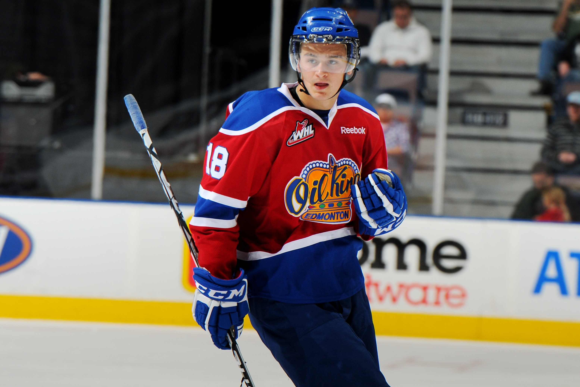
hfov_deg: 6.9
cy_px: 194
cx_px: 290
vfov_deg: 4.6
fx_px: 4833
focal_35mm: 300
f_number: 5.6
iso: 200
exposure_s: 1/500
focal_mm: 200
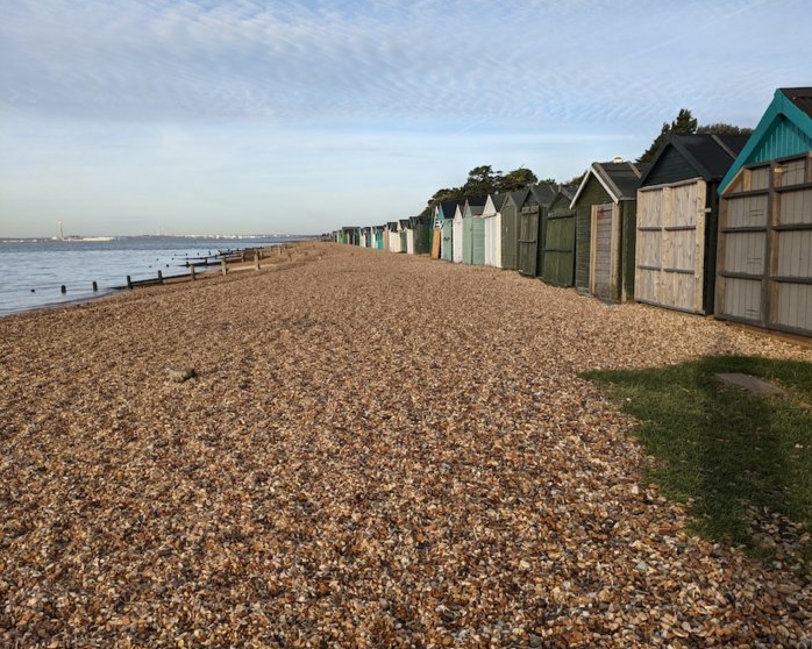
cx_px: 446
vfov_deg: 50.0
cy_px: 331
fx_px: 697
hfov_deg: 60.3
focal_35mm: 29
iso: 68
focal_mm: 4.38
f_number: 1.73
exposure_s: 1/1466
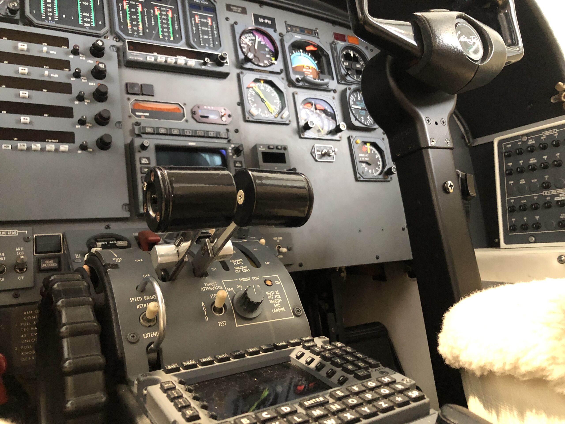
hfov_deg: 63.4
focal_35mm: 28
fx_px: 457
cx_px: 282
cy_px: 212
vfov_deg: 49.7
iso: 125
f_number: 1.8
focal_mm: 3.99
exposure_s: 1/4
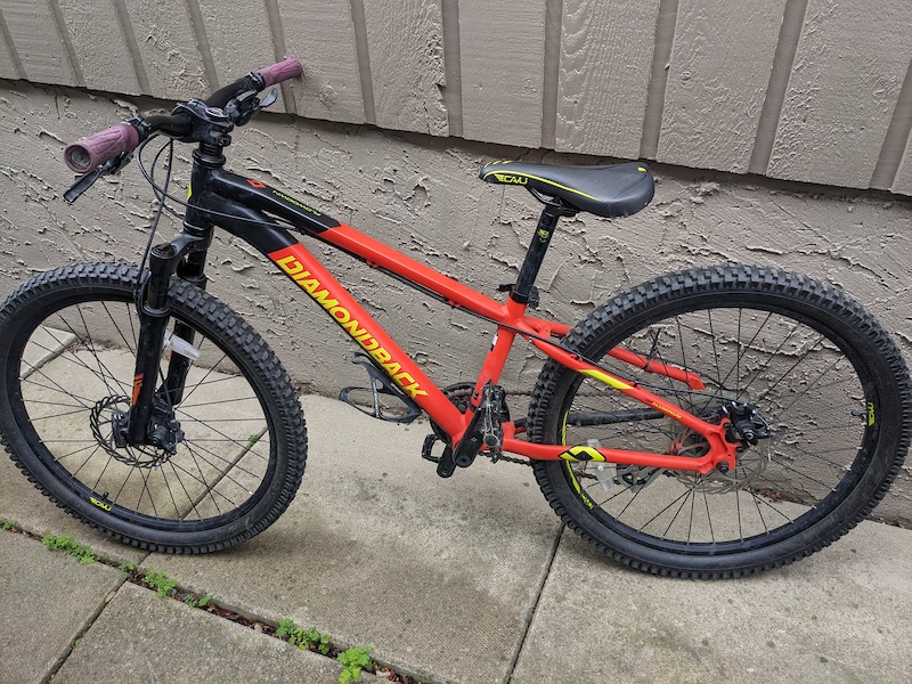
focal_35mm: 27
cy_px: 342
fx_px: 711
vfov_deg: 51.4
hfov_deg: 65.3
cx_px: 456
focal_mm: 4.38
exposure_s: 1/73.8
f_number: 1.73
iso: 47
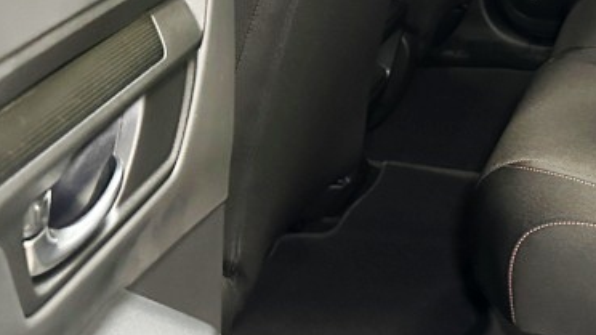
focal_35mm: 72
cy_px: -58
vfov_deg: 16.1
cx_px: 580
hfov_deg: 27.8
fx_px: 1138
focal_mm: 6.86
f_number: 1.78
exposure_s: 1/30
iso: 800
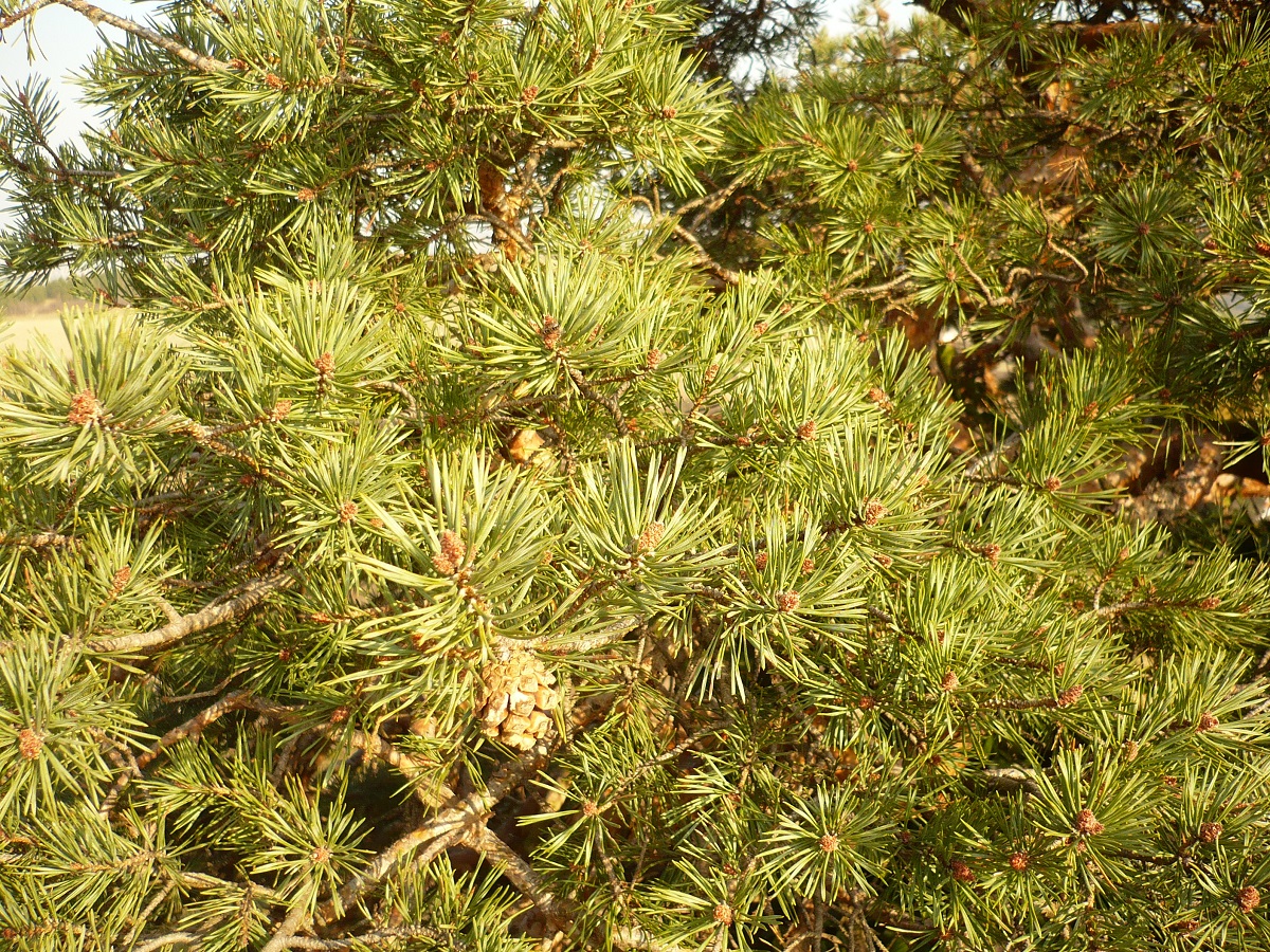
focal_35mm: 35
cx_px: 635
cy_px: 476
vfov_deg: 40.7
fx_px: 1284
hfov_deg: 52.6
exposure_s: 1/320
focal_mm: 5.8
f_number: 2.8
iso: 100
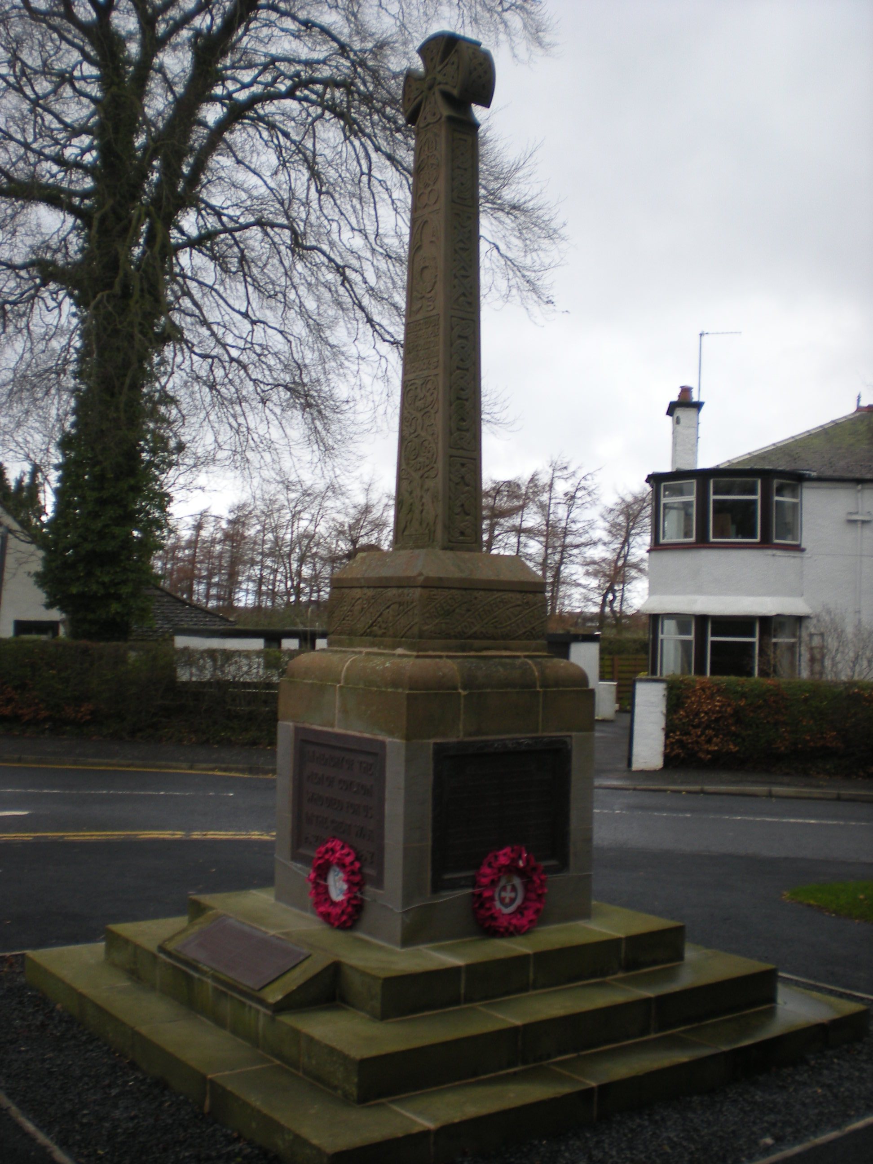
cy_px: 582
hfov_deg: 37.7
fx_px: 1278
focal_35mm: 38
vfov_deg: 49.0
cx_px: 436
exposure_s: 1/103
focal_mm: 6.3
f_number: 3.1
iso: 64
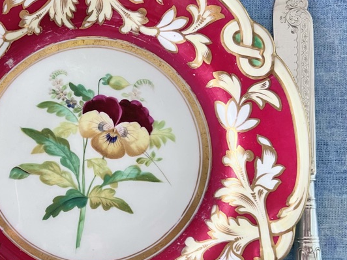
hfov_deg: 37.1
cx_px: 81
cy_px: 148
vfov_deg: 29.1
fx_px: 501
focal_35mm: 50
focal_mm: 5.7
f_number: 1.5
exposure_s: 1/60
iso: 250
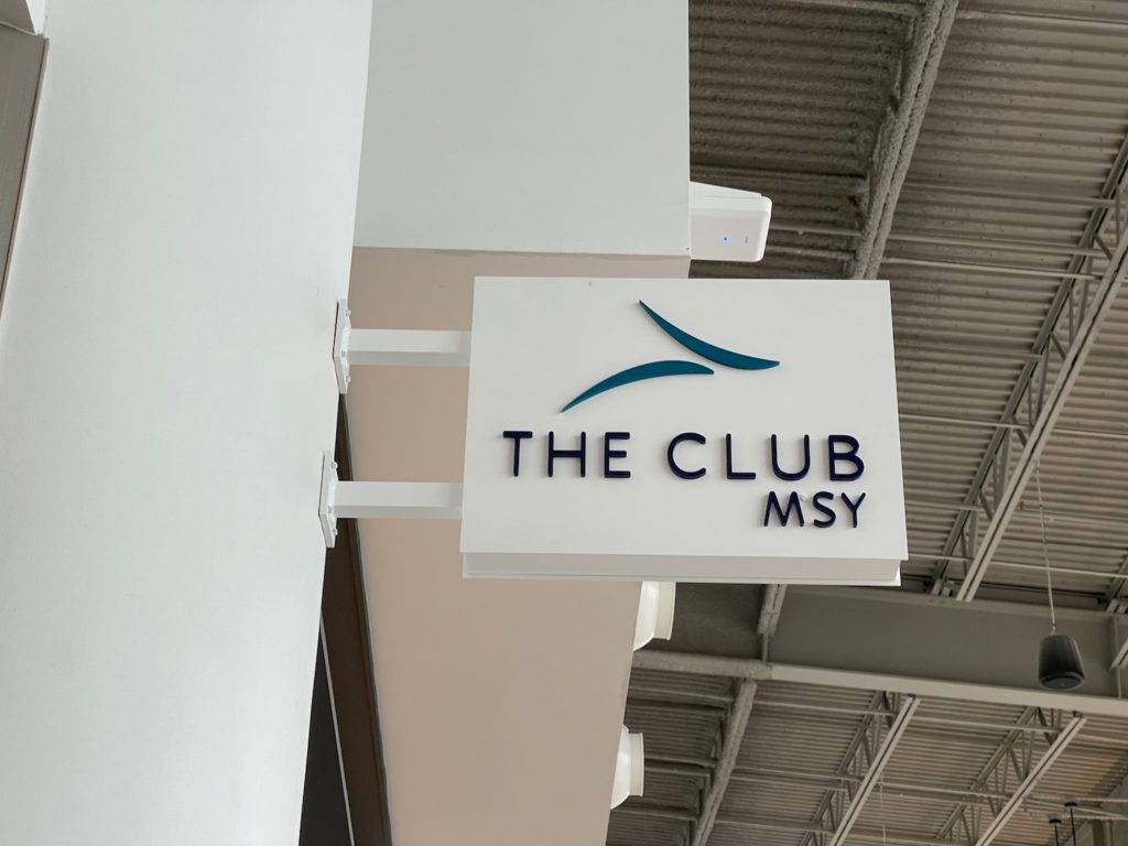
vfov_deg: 22.9
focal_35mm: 64
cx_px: 564
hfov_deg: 30.3
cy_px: 423
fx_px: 2086
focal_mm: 7.5
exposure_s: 1/120
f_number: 2.2
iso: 100
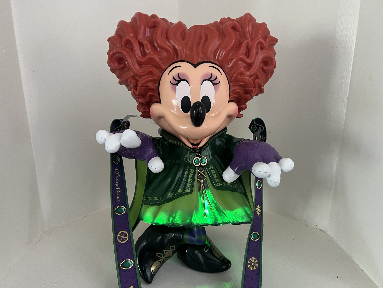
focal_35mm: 26
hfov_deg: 67.3
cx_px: 192
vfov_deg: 53.1
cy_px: 144
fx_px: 288
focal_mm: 5.7
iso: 250
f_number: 1.5
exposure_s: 1/60
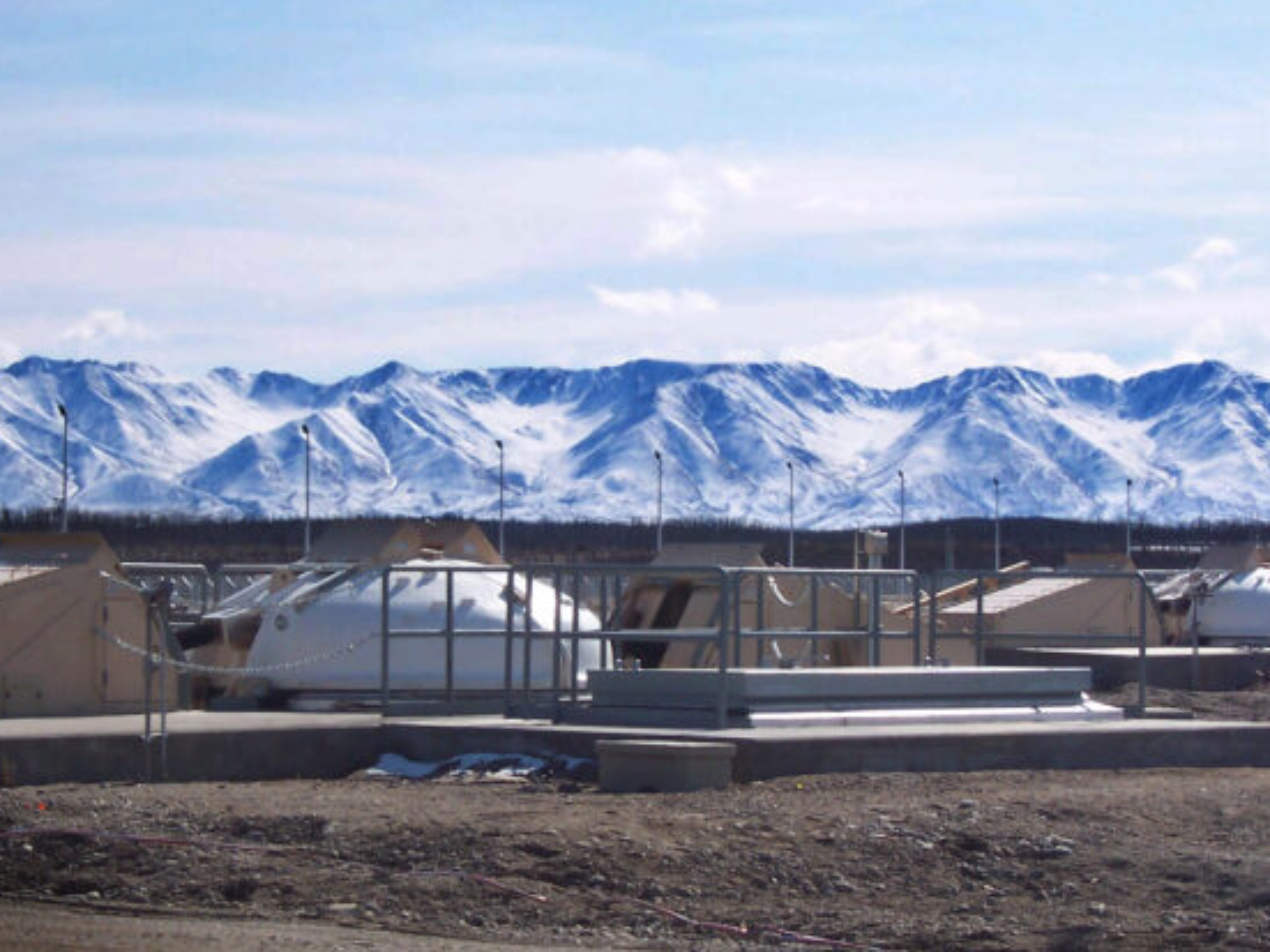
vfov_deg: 9.3
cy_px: 532
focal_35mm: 159
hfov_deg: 12.4
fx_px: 5832
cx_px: 814
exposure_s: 1/500
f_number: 6.7
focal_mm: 17.6
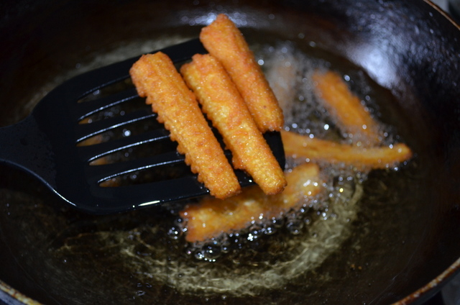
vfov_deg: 25.6
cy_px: 152
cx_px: 230
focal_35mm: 52
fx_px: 669
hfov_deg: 37.9
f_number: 5
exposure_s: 1/60
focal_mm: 35
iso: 1250
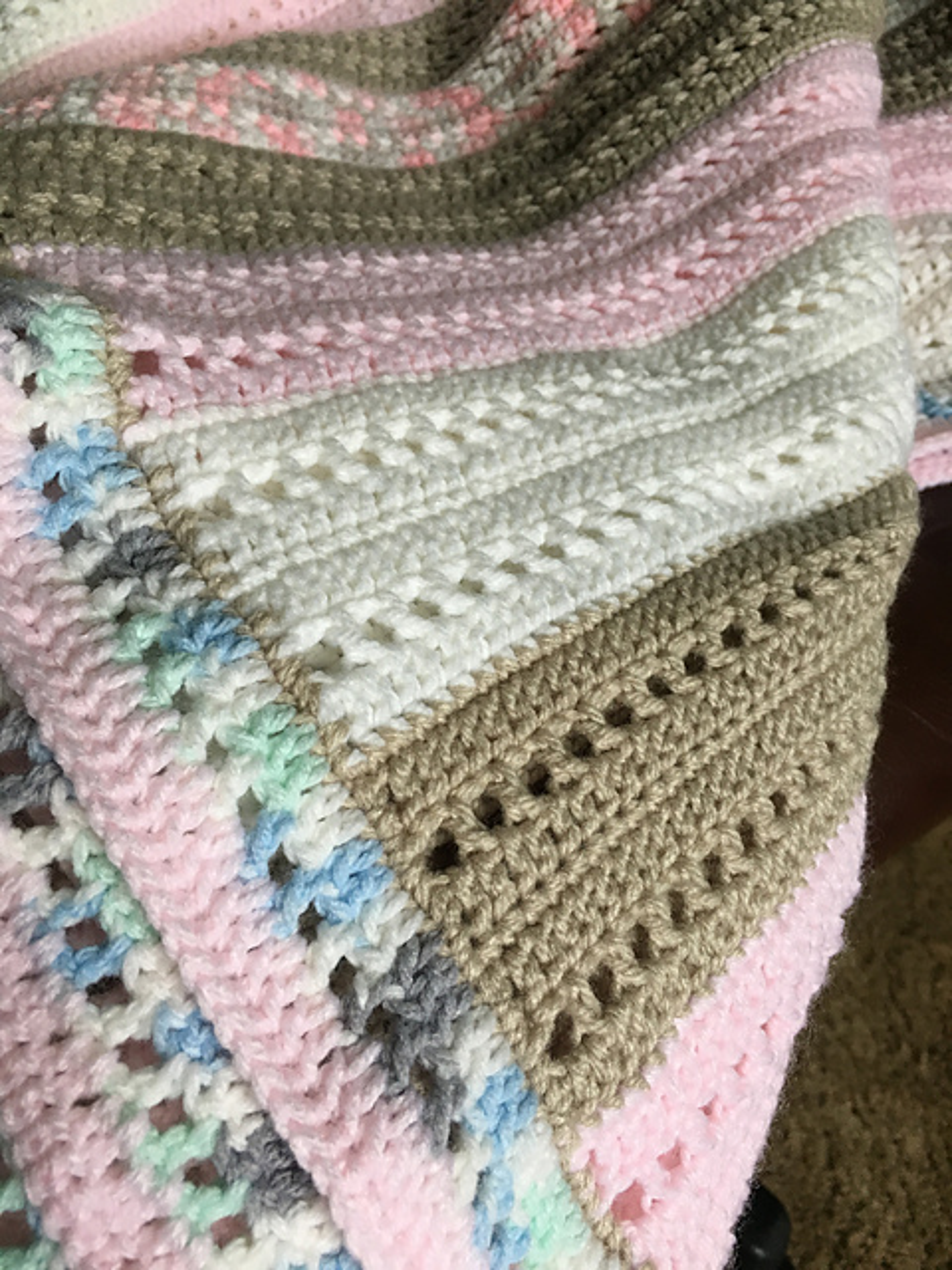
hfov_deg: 48.2
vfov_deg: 61.7
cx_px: 476
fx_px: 1063
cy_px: 635
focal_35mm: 29
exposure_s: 1/30
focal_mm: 4.15
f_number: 2.2
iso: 40
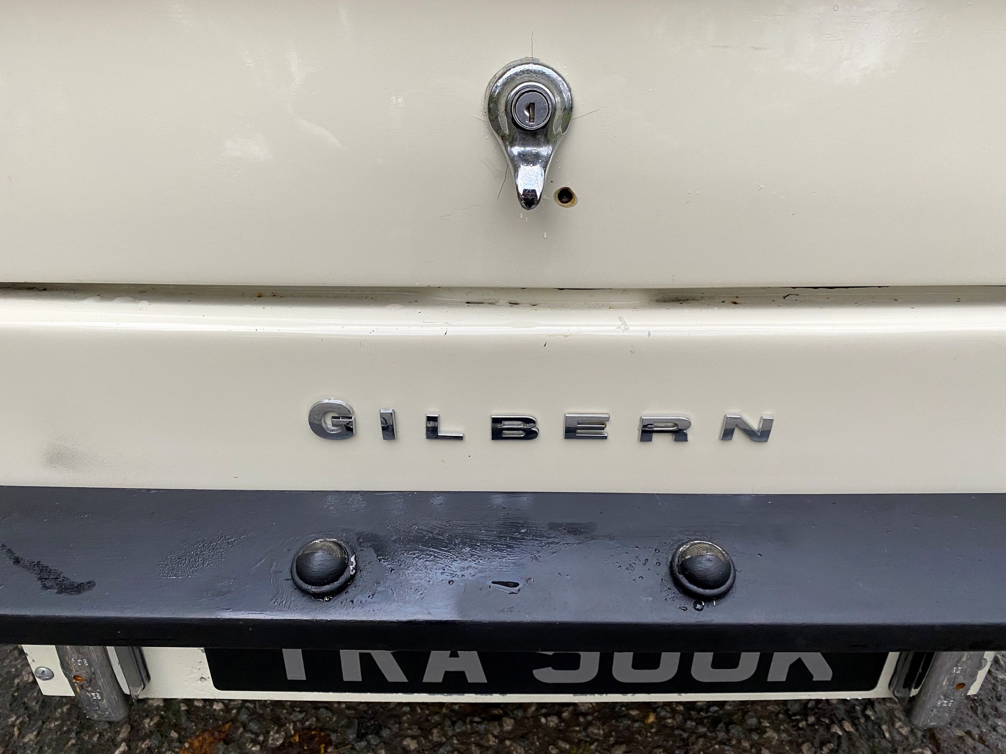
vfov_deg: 53.1
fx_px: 756
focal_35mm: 26
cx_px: 503
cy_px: 377
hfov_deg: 67.3
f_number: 1.8
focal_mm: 4.25
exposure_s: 1/99
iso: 125
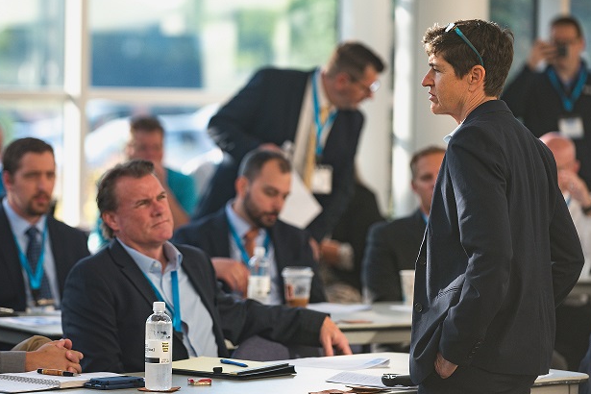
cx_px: 243
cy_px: 159
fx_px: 2823
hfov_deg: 11.9
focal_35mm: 172
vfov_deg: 8.0
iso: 800
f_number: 3.2
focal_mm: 140
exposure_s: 1/2000
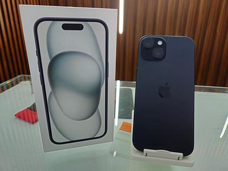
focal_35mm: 23
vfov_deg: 58.9
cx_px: 114
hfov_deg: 73.9
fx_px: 151
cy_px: 86
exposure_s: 1/40
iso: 160
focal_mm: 5.4
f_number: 1.8
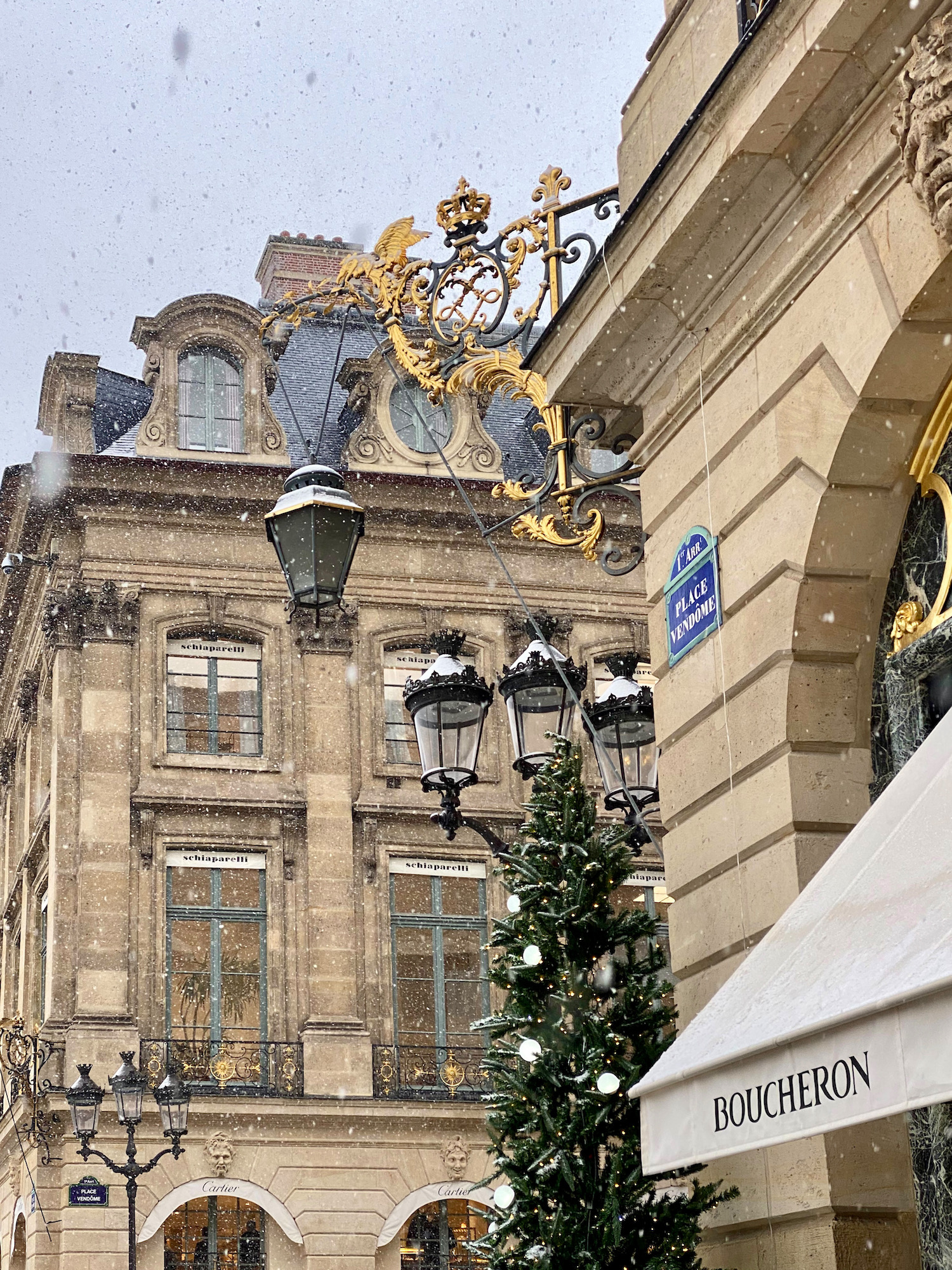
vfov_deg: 36.8
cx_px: 476
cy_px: 635
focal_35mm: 52
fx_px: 1907
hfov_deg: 28.0
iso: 40
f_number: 2
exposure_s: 1/120
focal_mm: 6
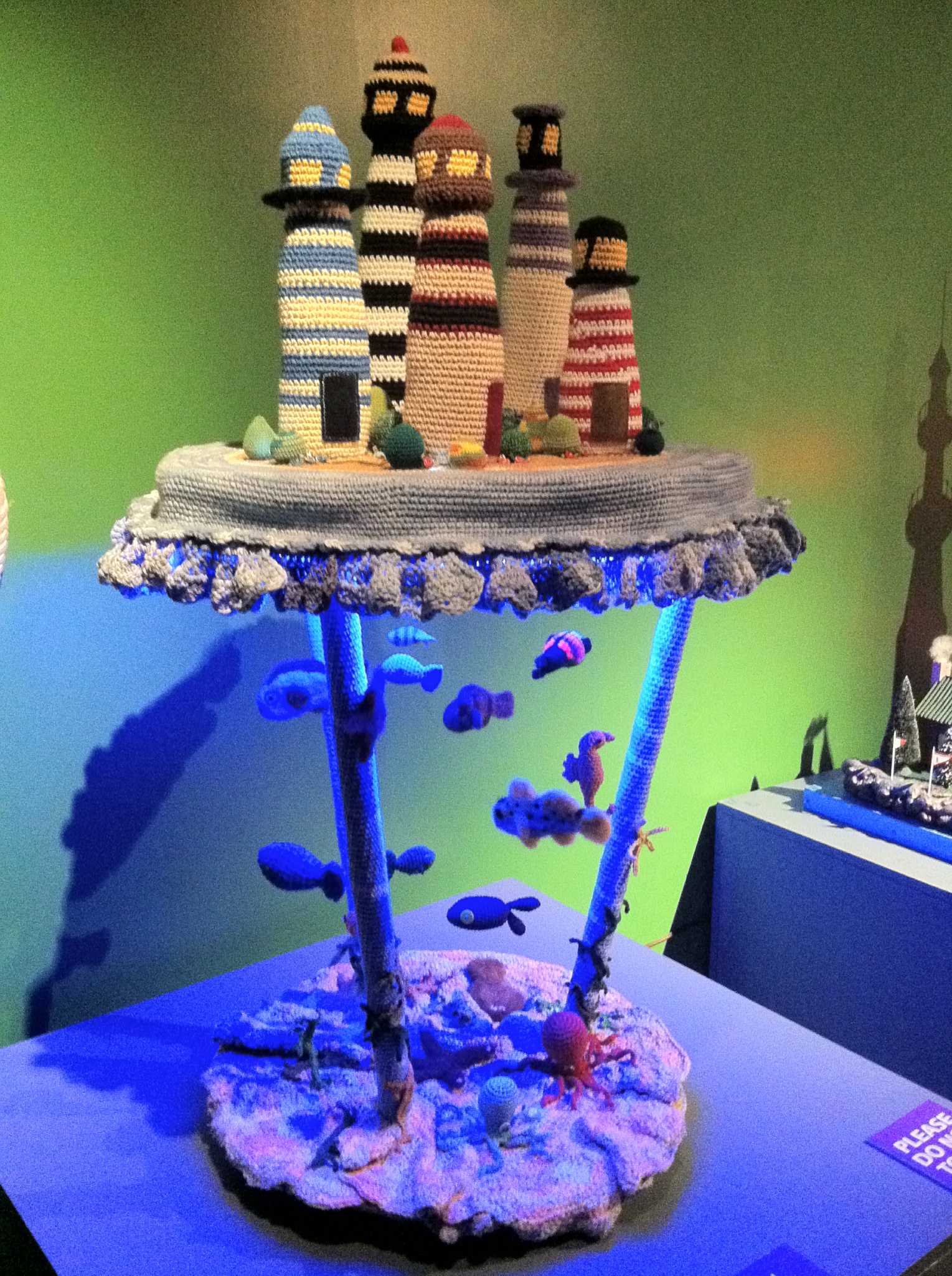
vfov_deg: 52.7
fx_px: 1287
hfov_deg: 40.6
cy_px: 638
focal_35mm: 35
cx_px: 476
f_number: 2.8
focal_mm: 3.85
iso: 1000
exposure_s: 1/15
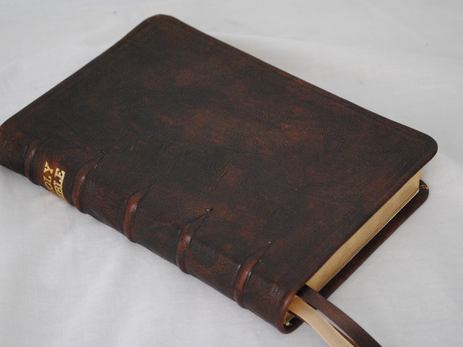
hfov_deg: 25.0
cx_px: 219
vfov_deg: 18.9
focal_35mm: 78
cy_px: 174
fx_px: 1043
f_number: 5.6
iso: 1400
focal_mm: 48
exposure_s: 1/30
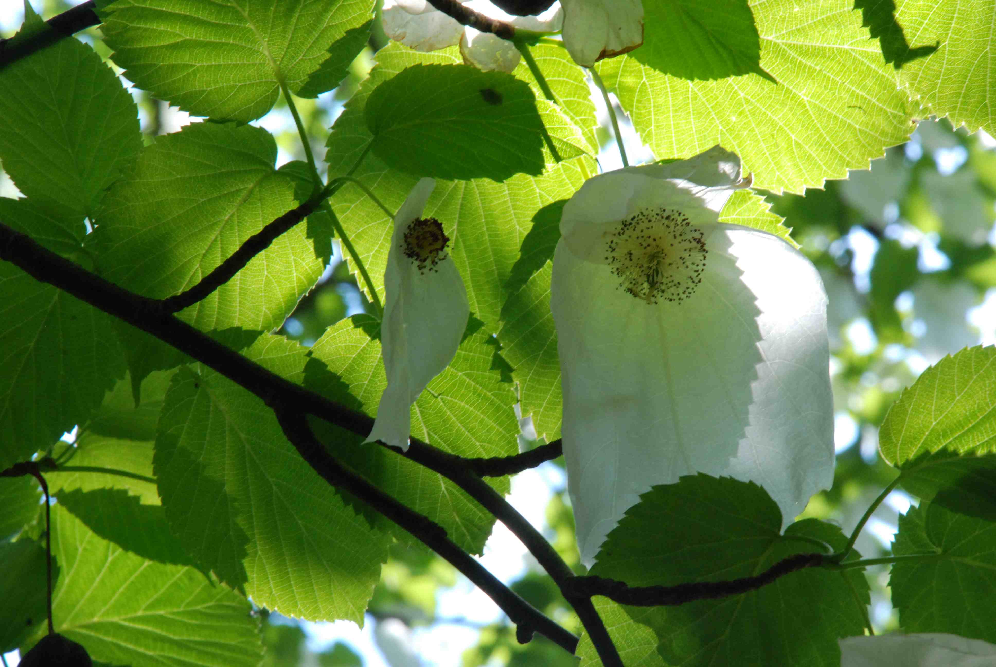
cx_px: 498
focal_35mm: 202
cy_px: 334
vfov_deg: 6.8
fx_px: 5609
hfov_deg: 10.1
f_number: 20
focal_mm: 135
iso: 800
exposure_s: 1/100
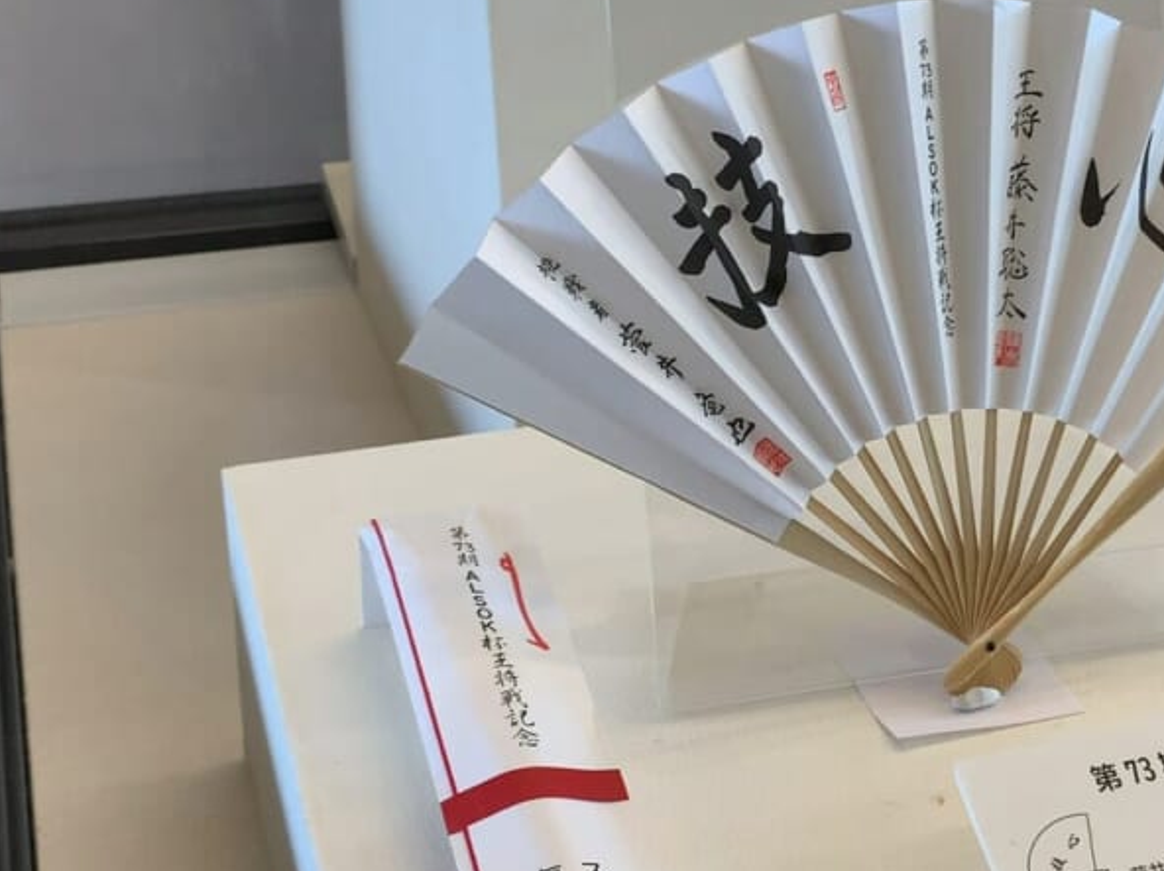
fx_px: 1512
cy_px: 628
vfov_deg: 31.7
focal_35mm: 45
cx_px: 960
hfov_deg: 40.1
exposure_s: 1/121
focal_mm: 4.25
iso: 50
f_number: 1.8
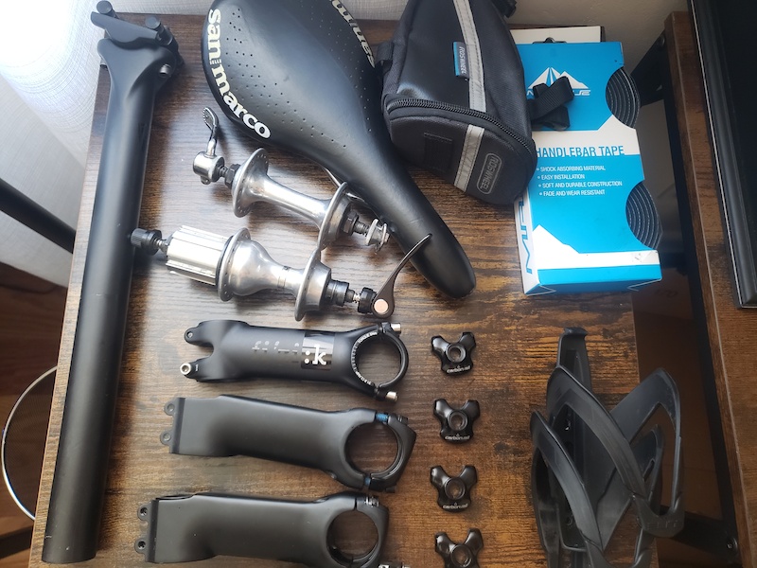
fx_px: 569
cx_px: 378
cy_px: 284
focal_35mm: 26
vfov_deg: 53.1
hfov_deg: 67.3
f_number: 1.5
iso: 250
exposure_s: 1/38
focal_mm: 4.3
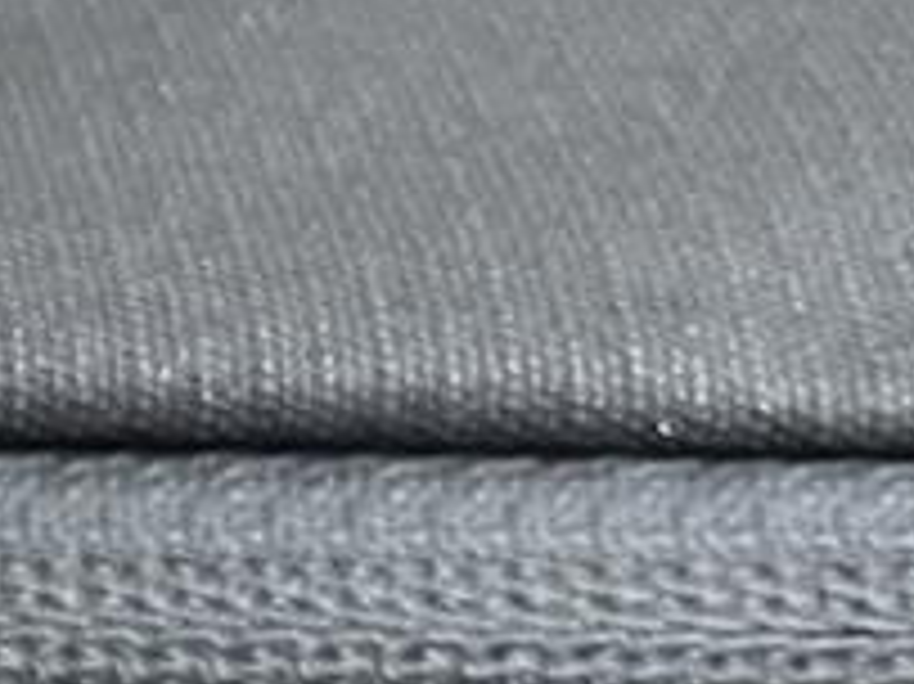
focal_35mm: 154
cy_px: 742
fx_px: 4064
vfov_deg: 9.5
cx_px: -1504
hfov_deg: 10.4
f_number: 1.6
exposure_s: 1/60
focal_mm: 5.1
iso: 400
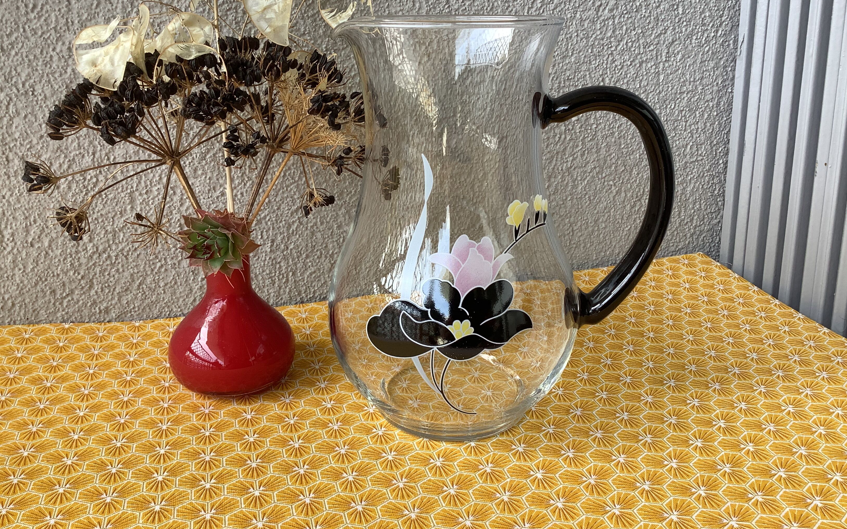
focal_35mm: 33
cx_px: 425
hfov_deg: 58.1
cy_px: 236
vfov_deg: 38.3
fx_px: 762
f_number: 2.4
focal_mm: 3.3
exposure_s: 1/100
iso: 25
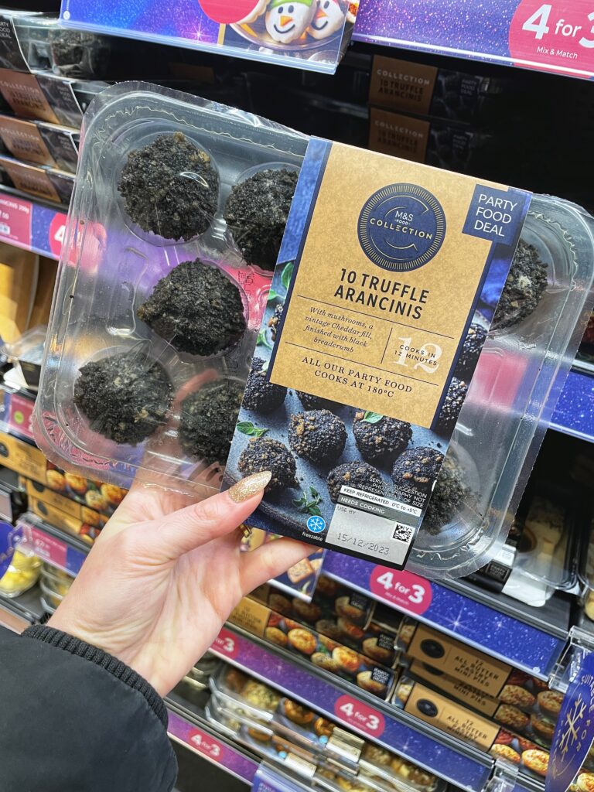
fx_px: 595
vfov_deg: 67.3
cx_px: 297
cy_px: 396
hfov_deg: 53.1
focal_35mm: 26
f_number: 1.6
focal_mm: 4.2
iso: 80
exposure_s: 1/50
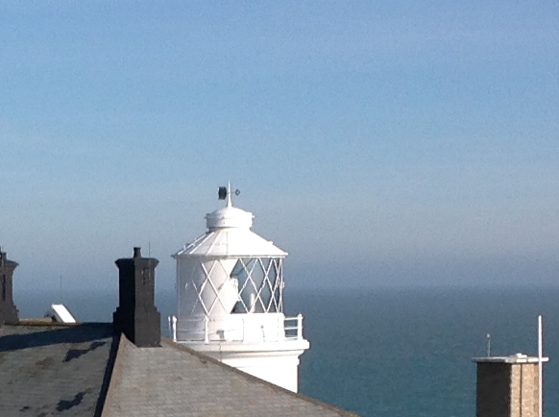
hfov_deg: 12.5
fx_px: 2514
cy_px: 524
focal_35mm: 156
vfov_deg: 9.3
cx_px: -20
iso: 50
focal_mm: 4.28
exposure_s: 1/2326
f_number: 2.4
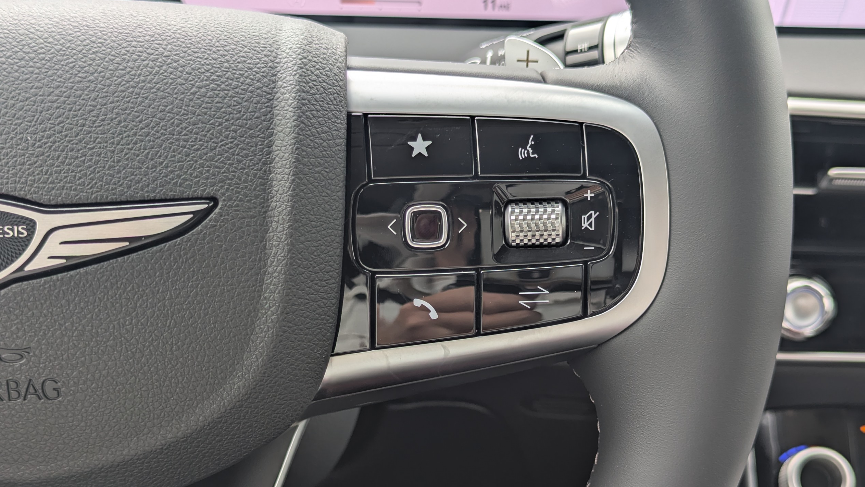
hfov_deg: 39.2
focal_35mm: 53
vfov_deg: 22.5
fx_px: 1216
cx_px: 437
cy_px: 328
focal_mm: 6.81
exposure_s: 1/208
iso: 38
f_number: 1.85
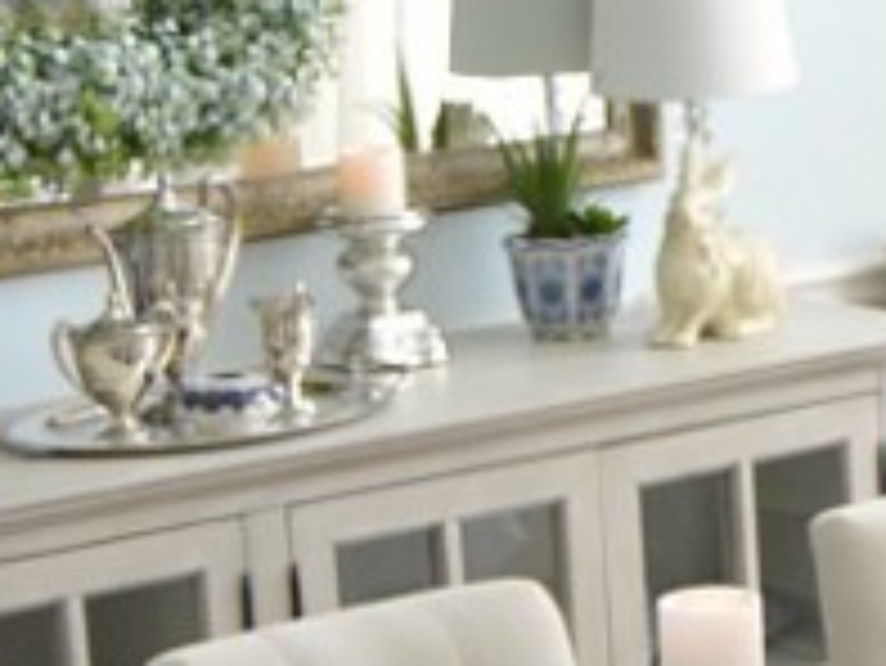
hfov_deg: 12.7
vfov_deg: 9.9
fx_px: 3842
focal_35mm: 150
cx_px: 1181
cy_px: 288
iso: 400
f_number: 3.5
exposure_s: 1/200
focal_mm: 20
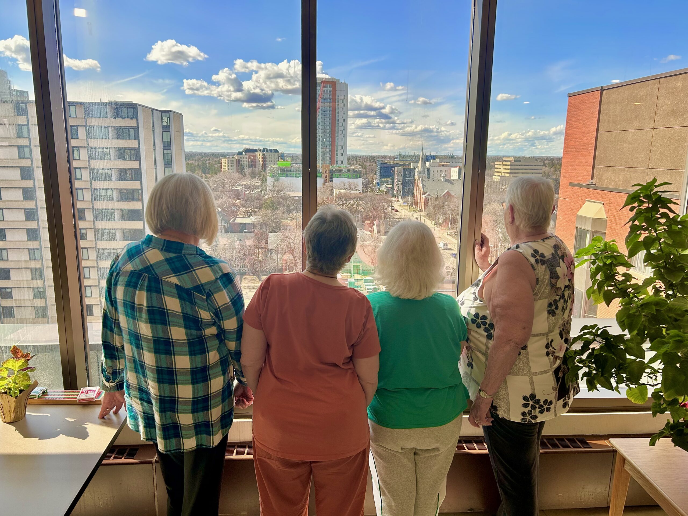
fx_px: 517
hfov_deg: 67.3
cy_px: 258
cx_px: 344
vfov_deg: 53.1
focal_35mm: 26
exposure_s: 1/436
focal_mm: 5.7
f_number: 1.5
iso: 50
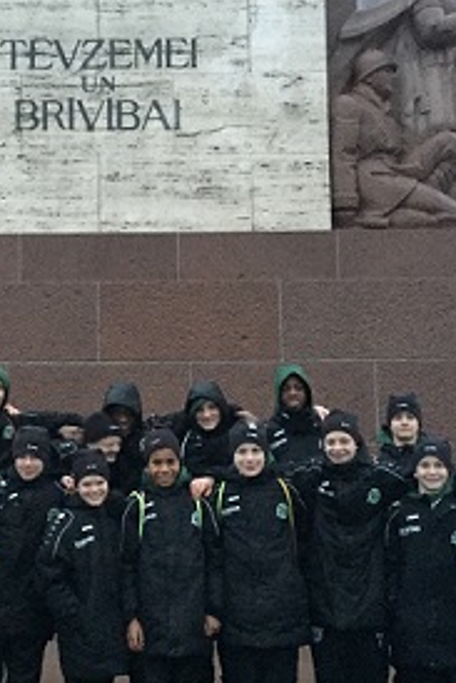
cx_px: 86
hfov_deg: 23.8
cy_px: 374
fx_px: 1063
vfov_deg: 35.6
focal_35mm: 56
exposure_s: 1/17
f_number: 2.2
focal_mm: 4.15
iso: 1250
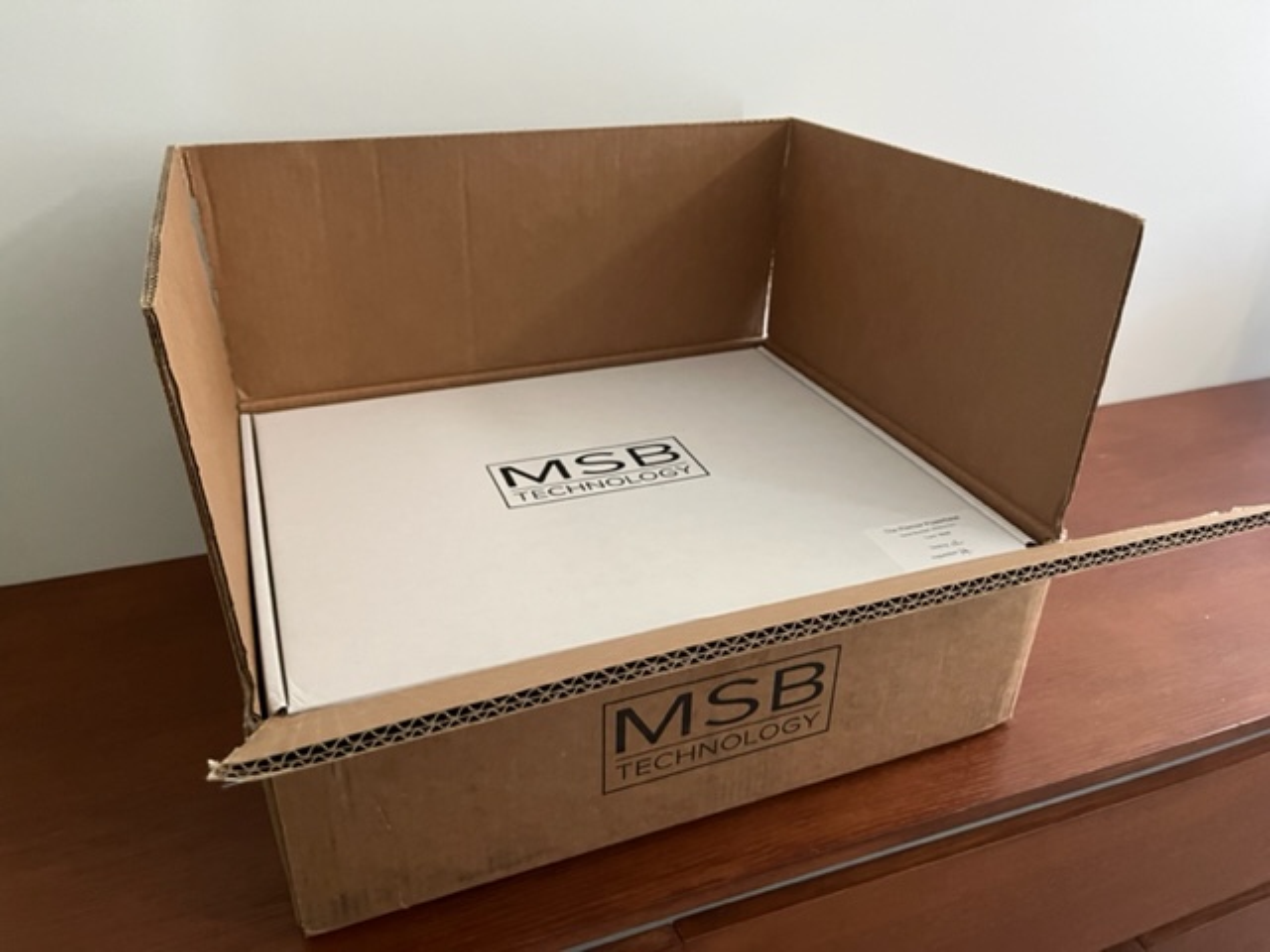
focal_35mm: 26
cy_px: 476
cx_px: 635
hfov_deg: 67.3
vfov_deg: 53.1
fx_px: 954
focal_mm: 5.1
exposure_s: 1/53
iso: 500
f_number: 1.6
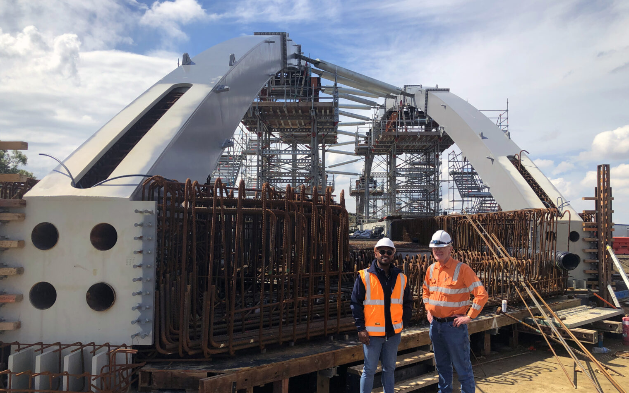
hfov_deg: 62.9
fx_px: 514
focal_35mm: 30
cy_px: 208
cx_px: 317
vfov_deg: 41.8
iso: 20
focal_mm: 3.99
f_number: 1.8
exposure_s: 1/3205
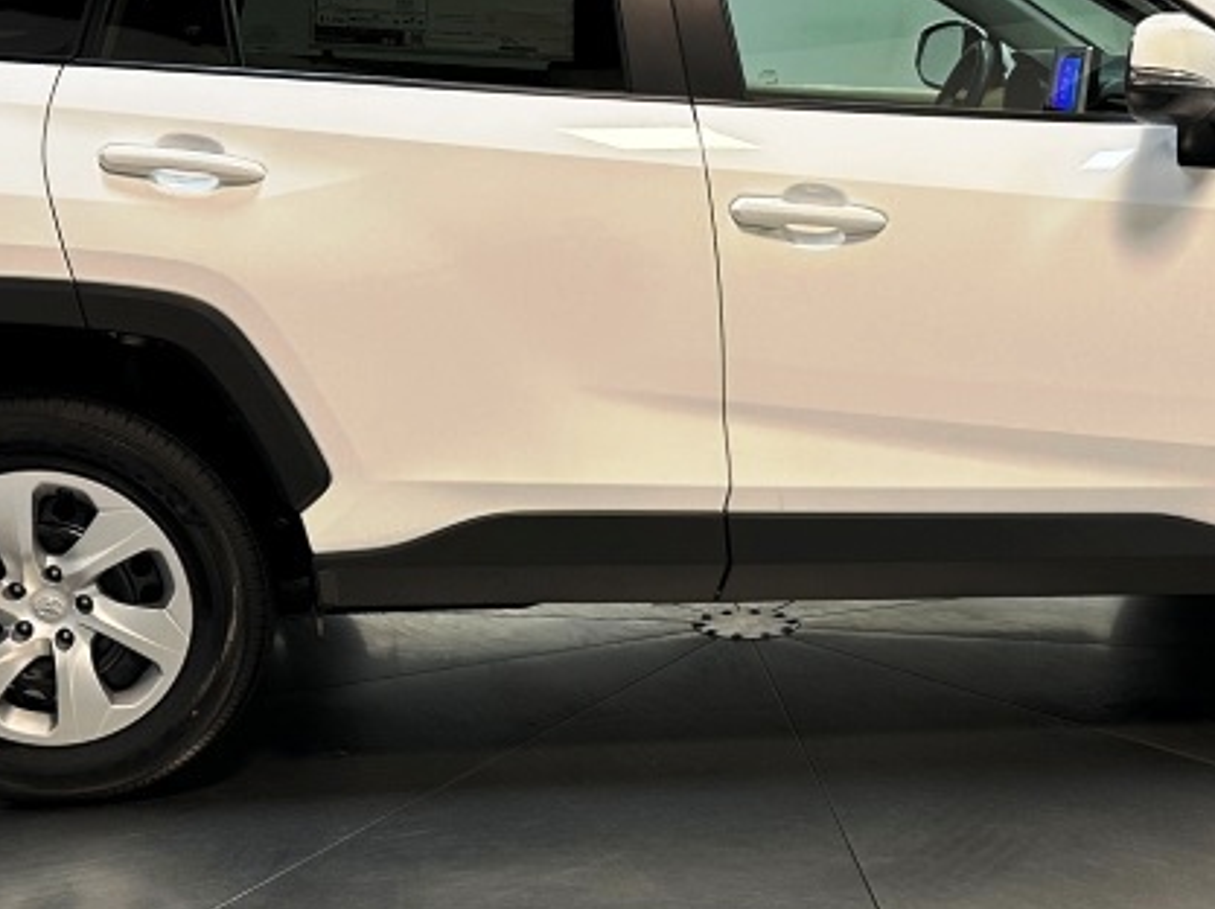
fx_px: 2069
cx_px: 714
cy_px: 618
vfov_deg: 24.6
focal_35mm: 59
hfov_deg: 32.7
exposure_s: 1/60
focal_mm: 6.86
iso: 200
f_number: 1.78
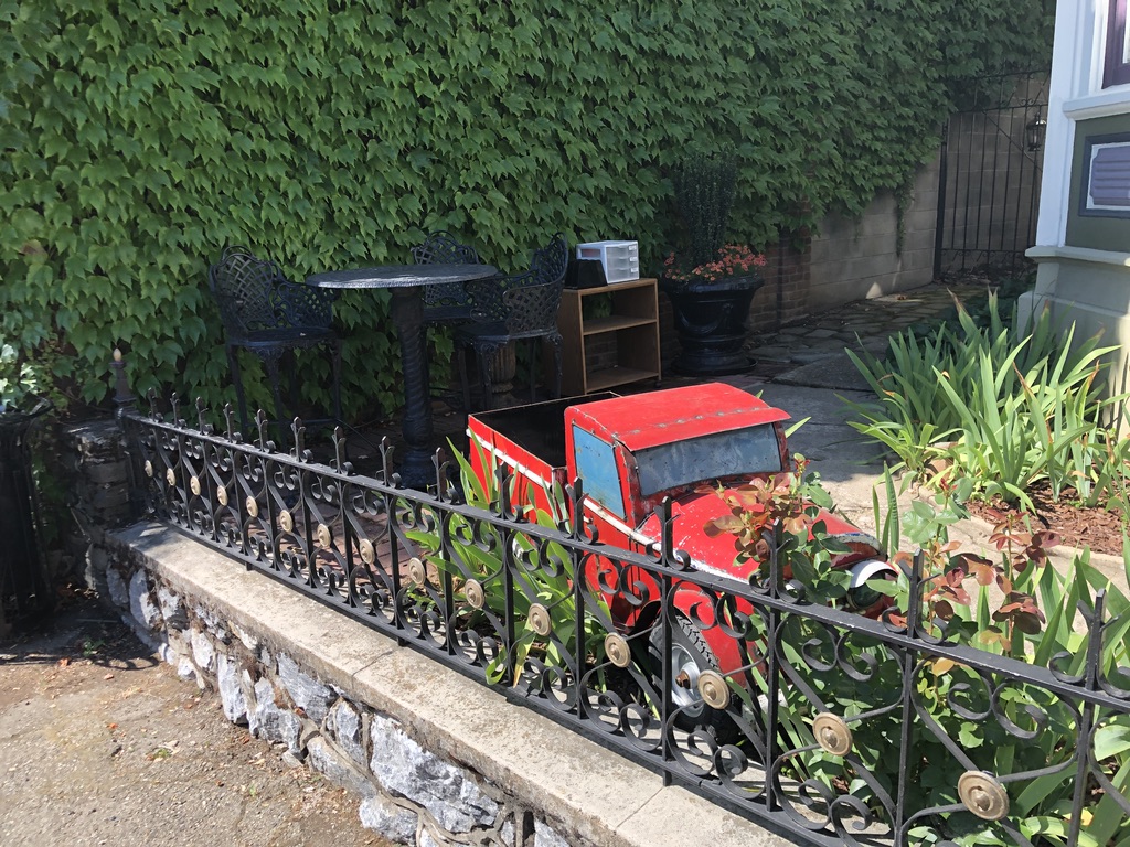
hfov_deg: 63.4
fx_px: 914
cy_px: 424
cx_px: 565
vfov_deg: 49.7
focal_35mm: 28
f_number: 1.8
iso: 20
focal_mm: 4
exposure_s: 1/457
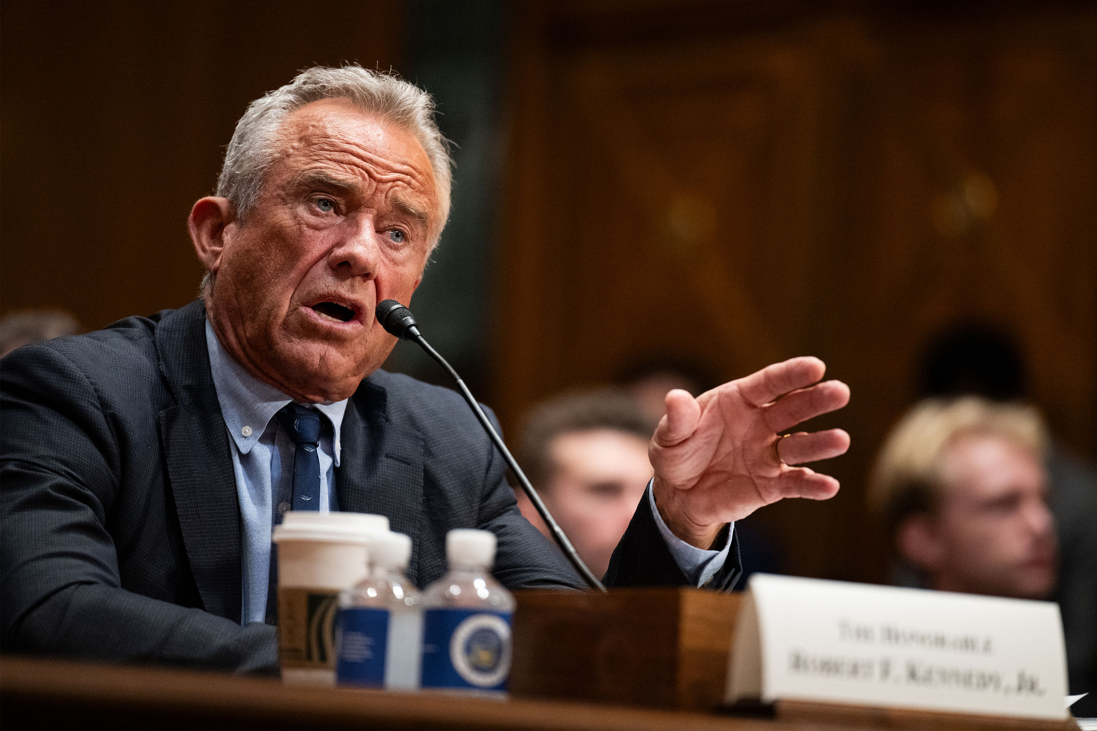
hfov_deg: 10.3
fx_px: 6094
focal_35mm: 200
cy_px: 366
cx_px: 548
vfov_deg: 6.9
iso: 2500
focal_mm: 200
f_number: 2.8
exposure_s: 1/250
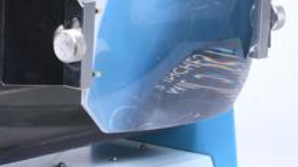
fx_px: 916
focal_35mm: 116
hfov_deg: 18.3
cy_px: 70
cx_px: 47
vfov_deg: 10.4
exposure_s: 1/200
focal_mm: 27
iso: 200
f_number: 14
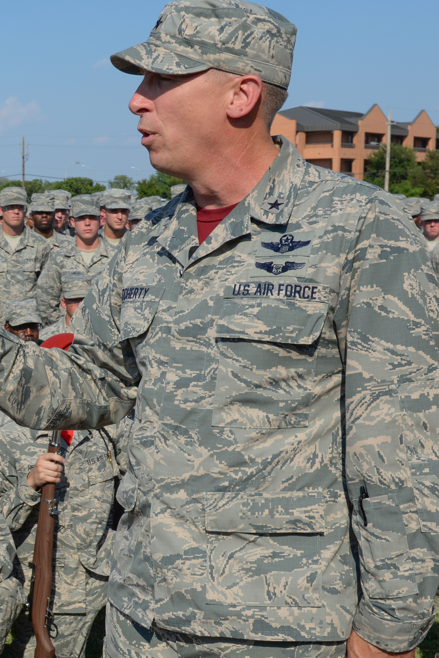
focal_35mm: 74
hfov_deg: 17.5
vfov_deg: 27.3
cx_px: -100
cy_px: 394
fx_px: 1354
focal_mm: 32
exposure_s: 1/200
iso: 100
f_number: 10
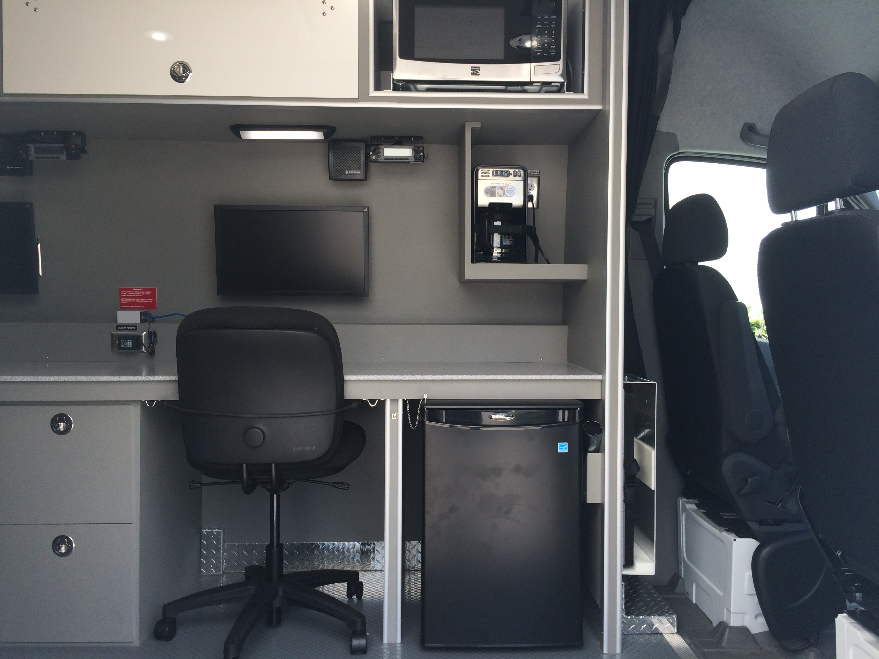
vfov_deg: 48.2
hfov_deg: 61.7
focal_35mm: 29
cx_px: 440
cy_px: 330
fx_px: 736
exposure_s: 1/387
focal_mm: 4.15
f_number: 2.2
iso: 32
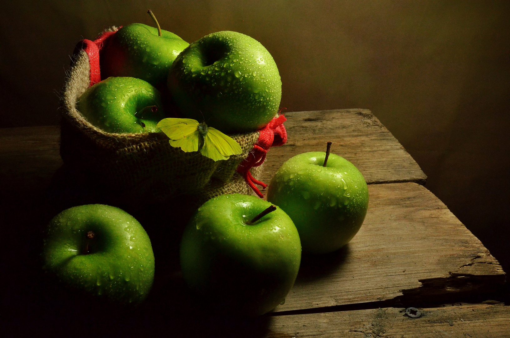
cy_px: 169
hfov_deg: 53.2
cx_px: 255
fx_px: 509
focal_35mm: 36
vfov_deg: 36.7
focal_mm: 24
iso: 2000
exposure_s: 1/160
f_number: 16
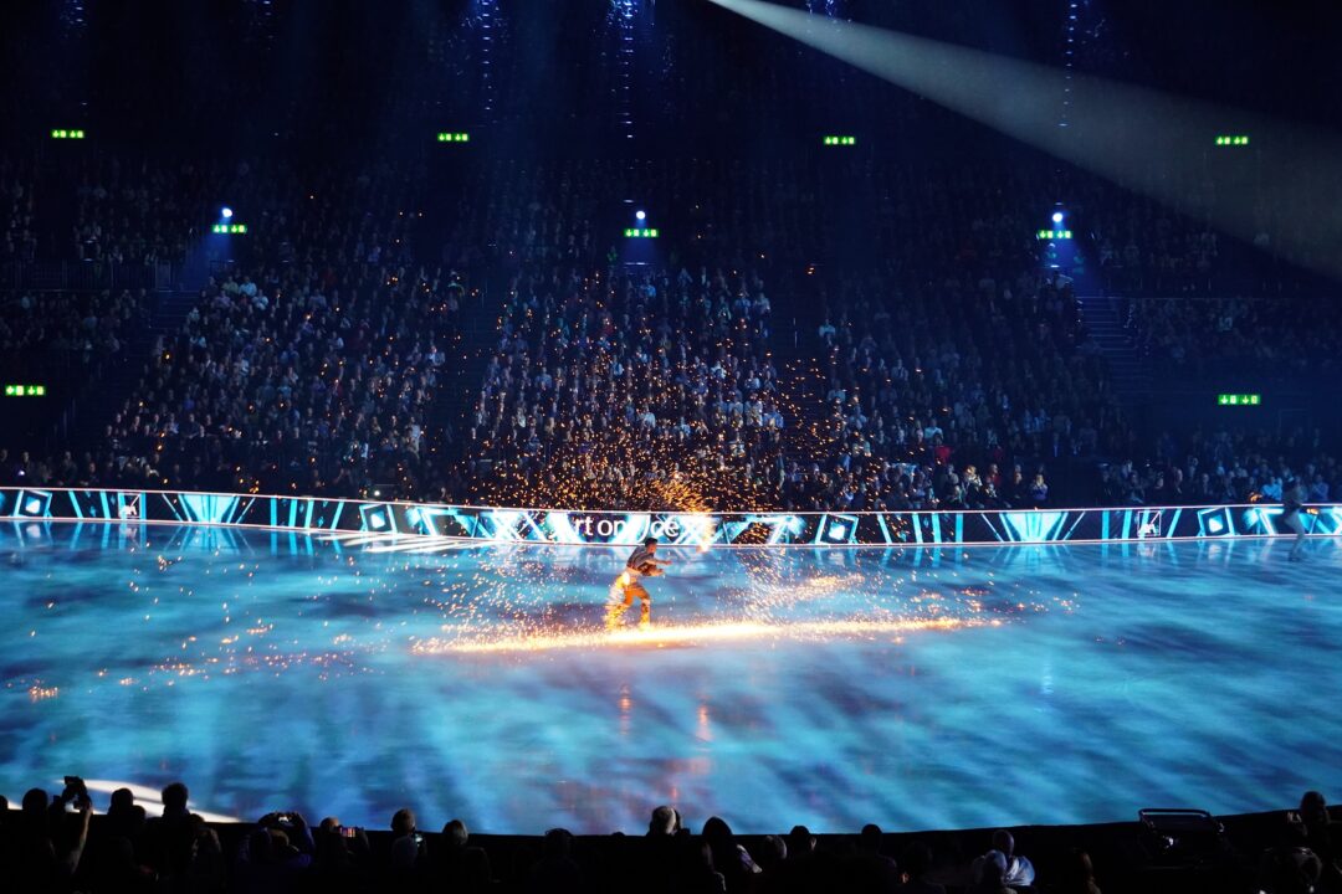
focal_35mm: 51
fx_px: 1901
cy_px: 447
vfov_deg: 26.5
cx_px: 671
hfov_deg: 38.9
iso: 3200
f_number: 5
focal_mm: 34
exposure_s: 1/160
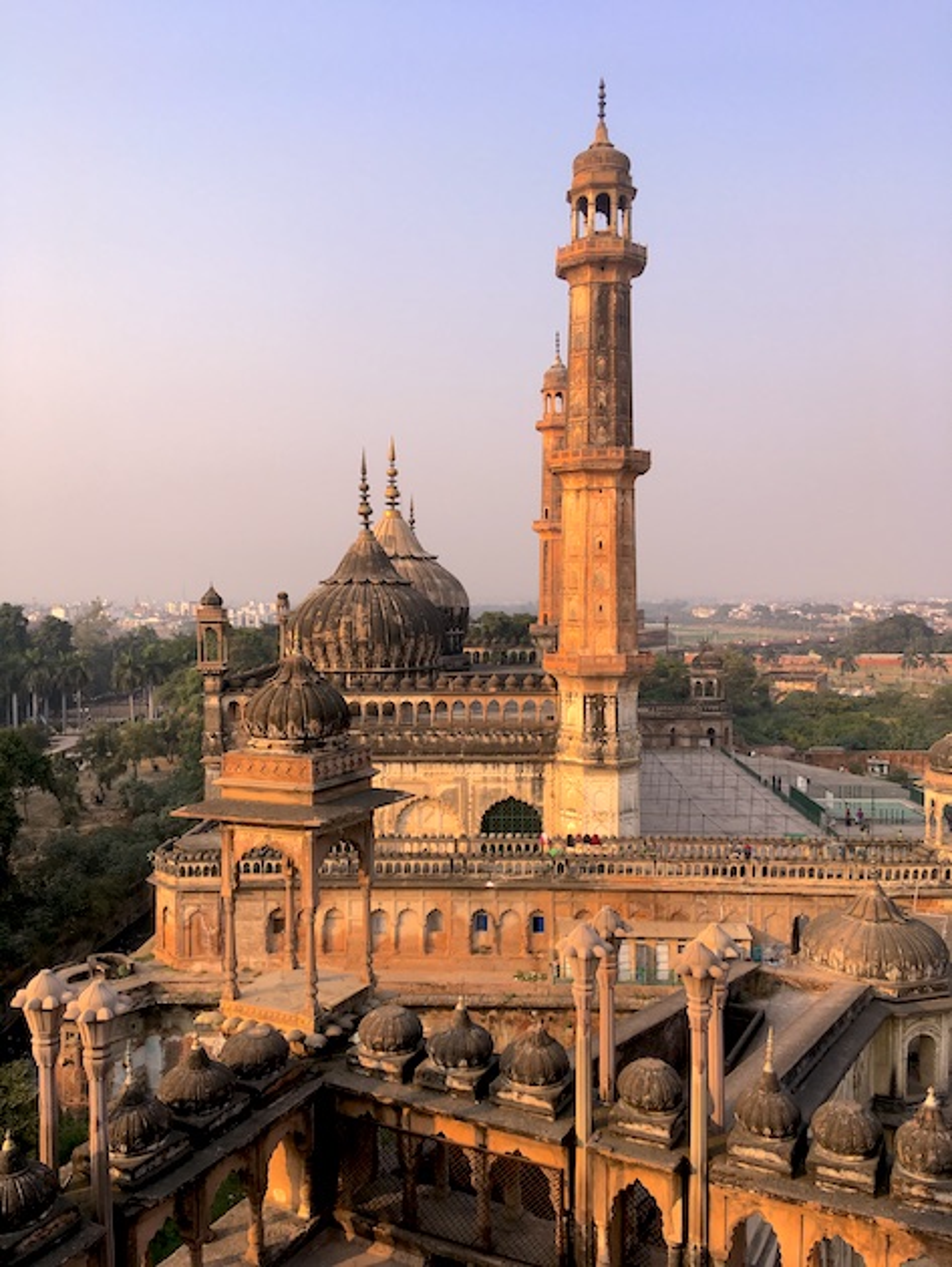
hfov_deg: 48.3
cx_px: 476
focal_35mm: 29
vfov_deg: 61.6
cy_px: 634
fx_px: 1063
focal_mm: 4.15
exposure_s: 1/466
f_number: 2.2
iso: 25
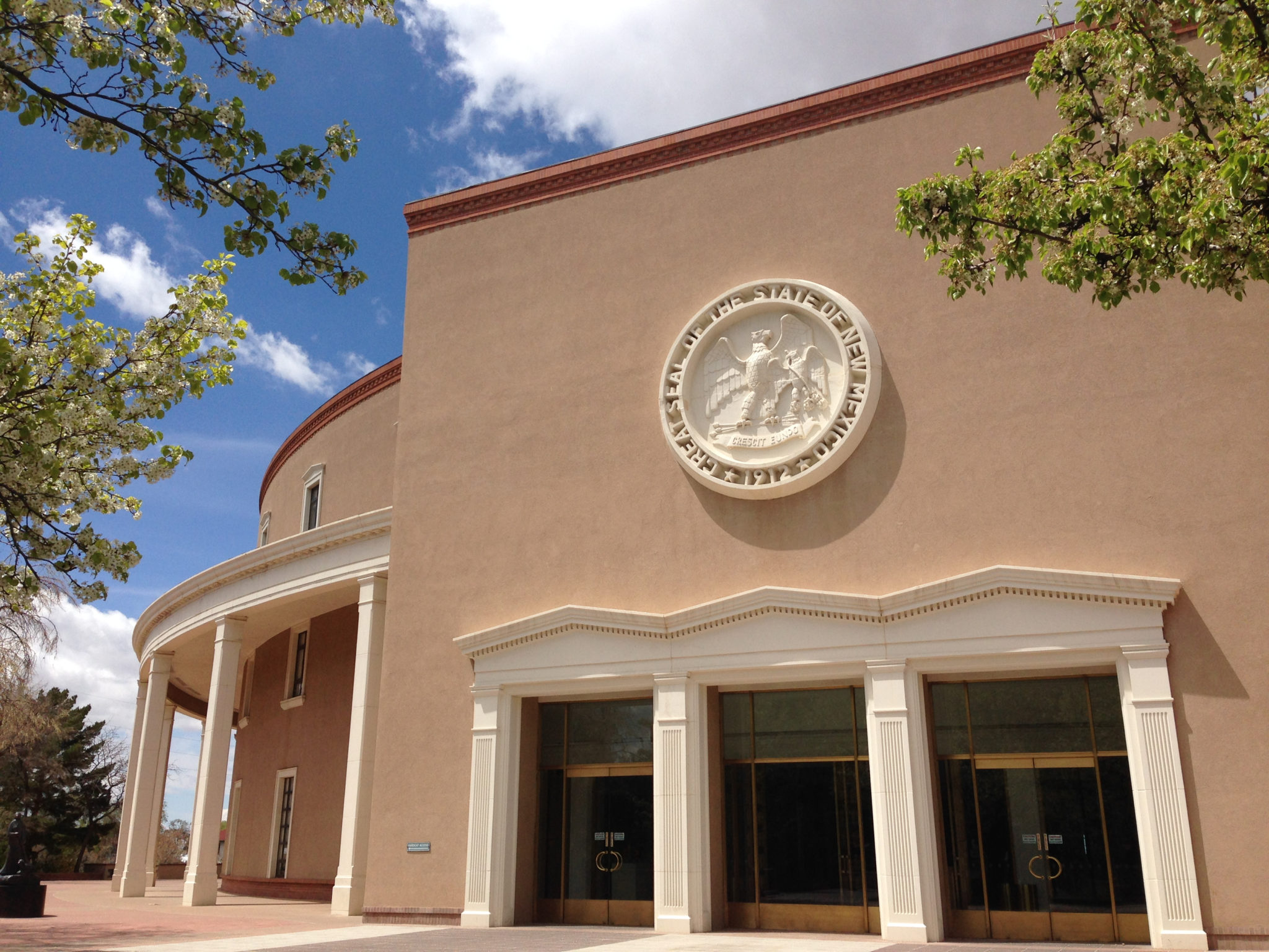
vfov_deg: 42.9
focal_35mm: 33
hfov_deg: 55.4
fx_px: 1210
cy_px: 476
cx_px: 634
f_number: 2.4
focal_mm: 4.12
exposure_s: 1/2710
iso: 50
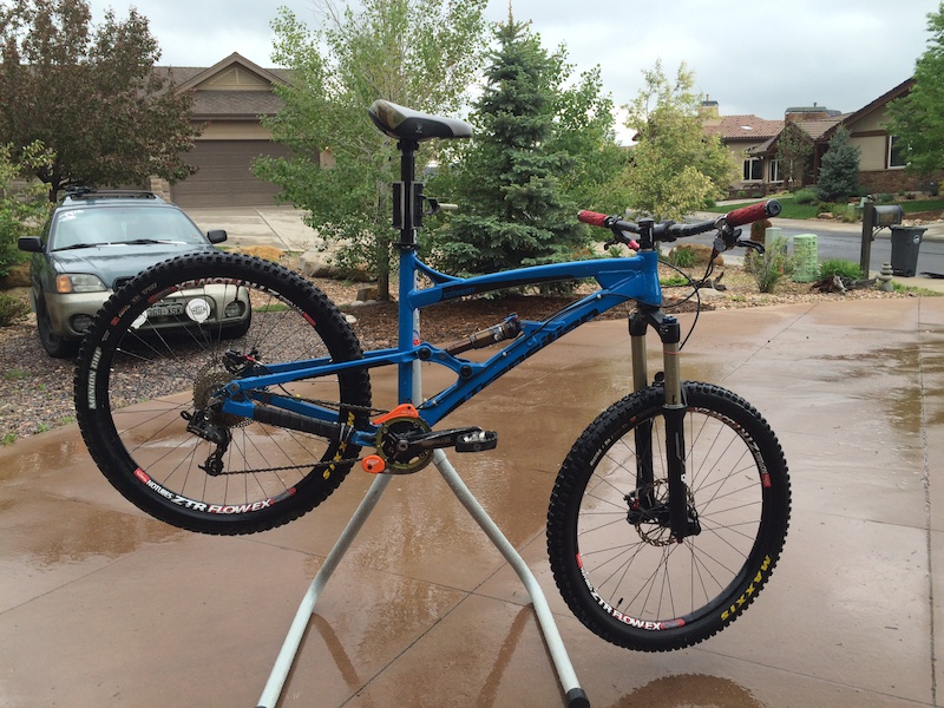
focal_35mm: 29
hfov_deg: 61.7
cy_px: 354
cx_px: 472
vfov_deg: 48.2
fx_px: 791
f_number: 2.2
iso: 32
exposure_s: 1/169
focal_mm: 4.15
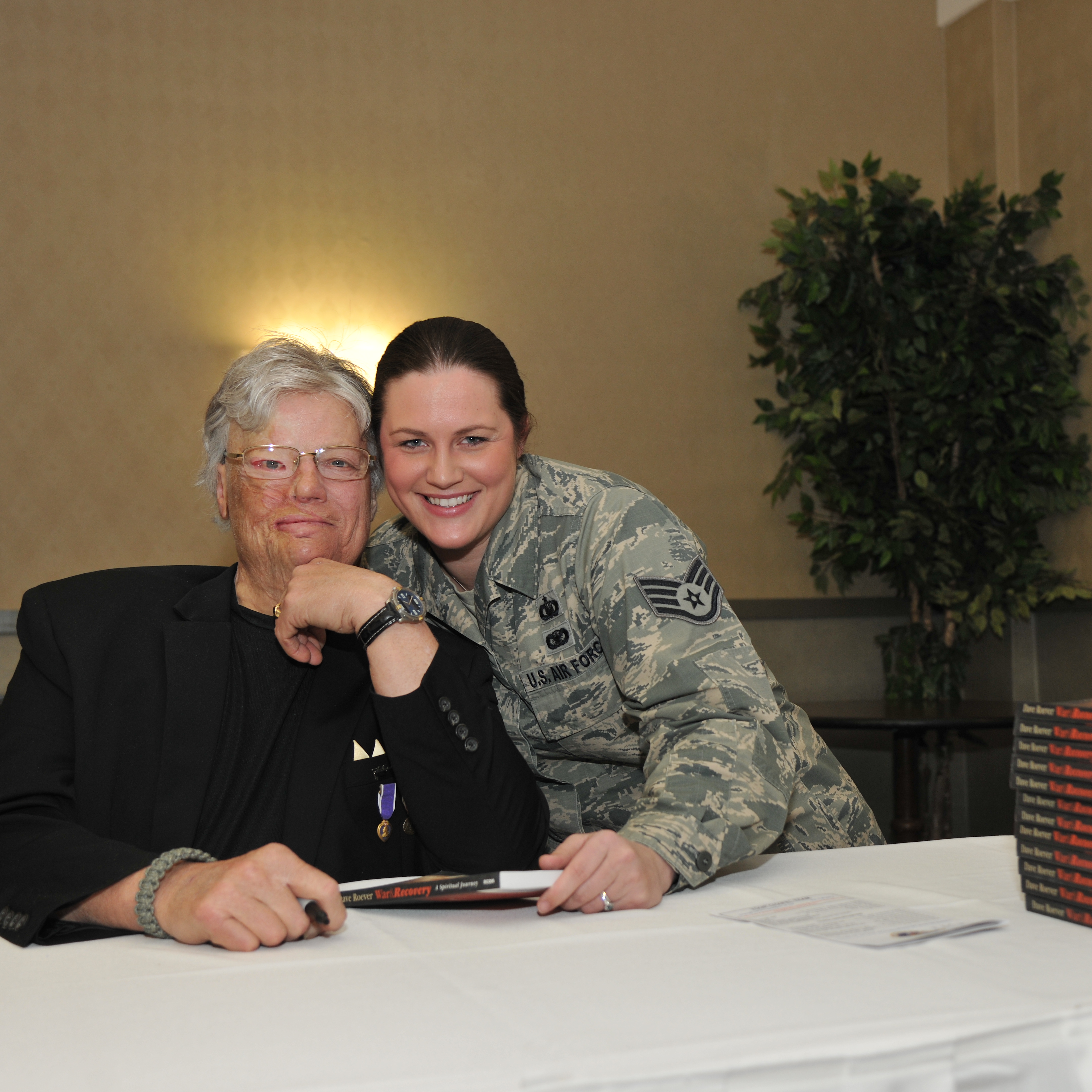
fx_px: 1677
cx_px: 620
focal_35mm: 47
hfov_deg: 36.0
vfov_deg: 36.1
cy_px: 543
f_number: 4
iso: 250
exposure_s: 1/60
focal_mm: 35
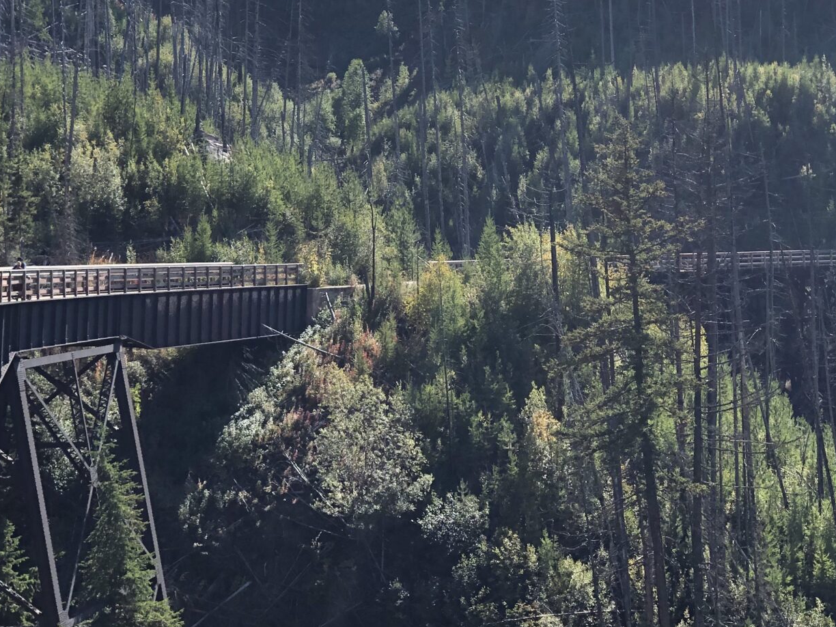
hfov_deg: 22.5
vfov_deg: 16.9
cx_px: 419
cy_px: 153
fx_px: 2101
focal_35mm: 87
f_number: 2.4
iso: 16
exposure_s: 1/838
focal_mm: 6
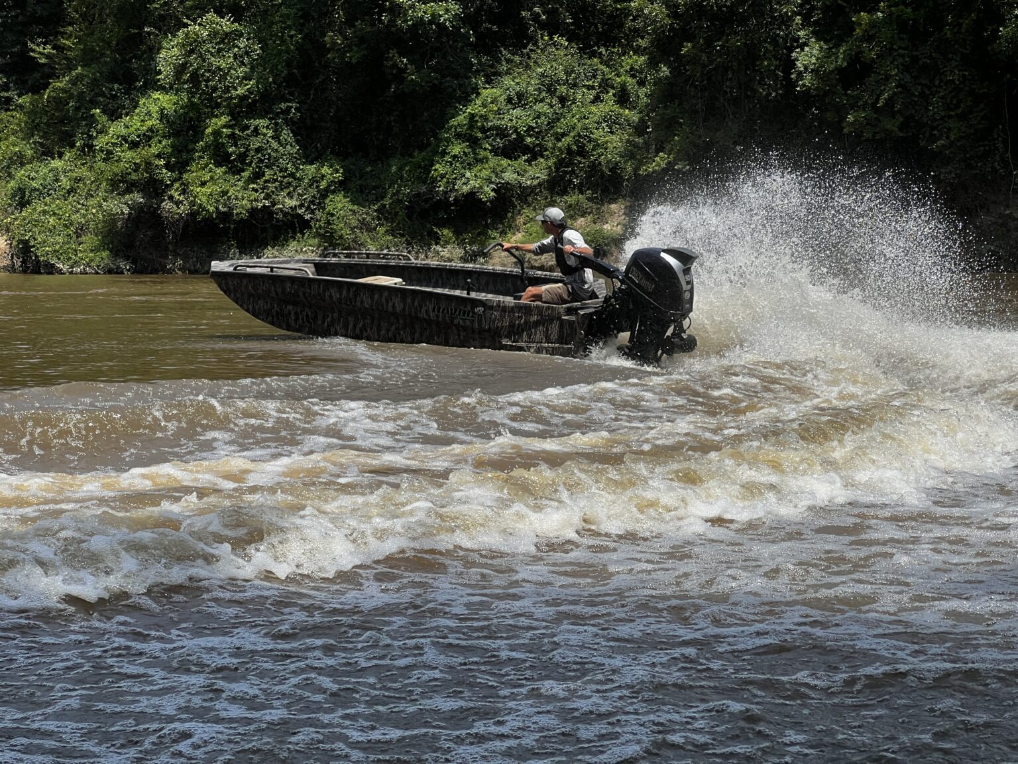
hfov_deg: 25.3
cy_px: 382
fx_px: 2264
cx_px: 509
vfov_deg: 19.1
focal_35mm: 77
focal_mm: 9
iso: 32
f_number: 2.8
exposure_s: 1/809
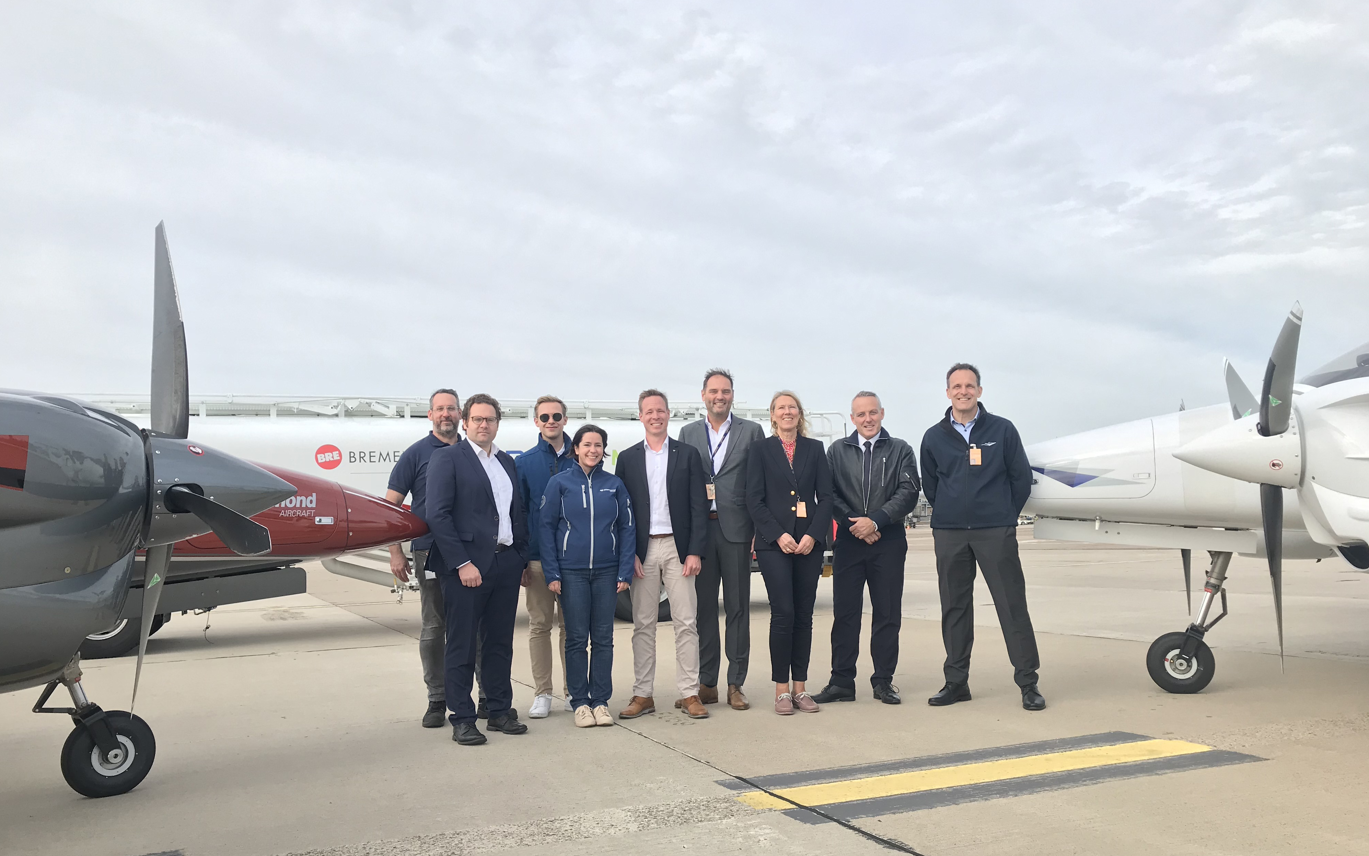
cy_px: 467
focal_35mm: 30
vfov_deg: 41.8
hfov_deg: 62.9
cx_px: 678
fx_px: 1119
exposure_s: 1/1330
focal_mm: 3.99
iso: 20
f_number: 1.8
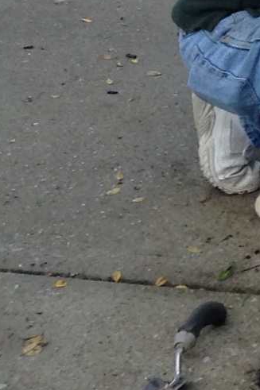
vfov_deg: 11.1
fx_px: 1962
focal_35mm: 181
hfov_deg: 7.2
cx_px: 556
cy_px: -117
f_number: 2.4
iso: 25
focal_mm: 3.3
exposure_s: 1/194
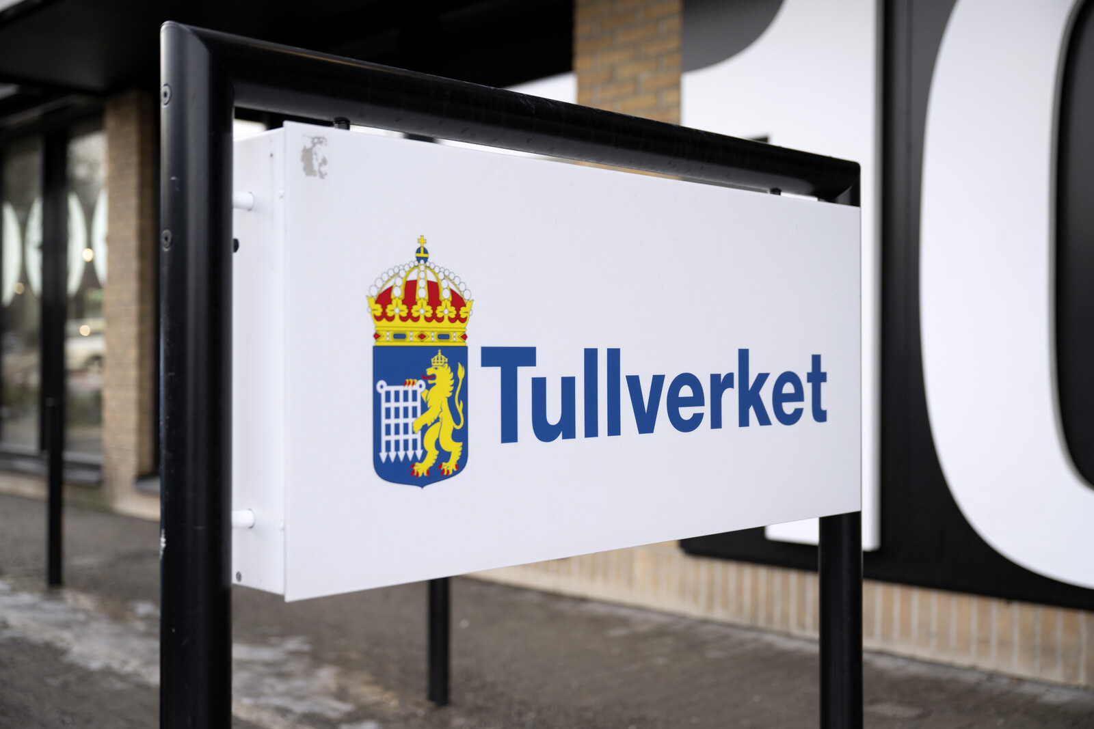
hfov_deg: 47.4
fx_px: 1246
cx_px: 547
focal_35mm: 41
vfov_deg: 32.6
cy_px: 364
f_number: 3.2
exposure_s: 1/400
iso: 640
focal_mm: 41
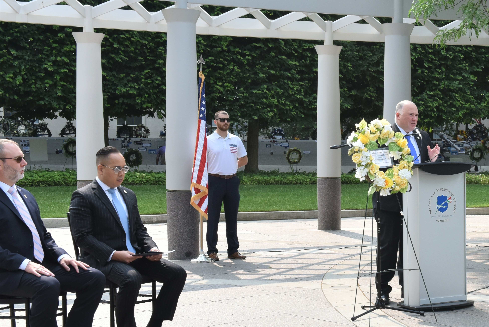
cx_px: 244
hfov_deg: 50.7
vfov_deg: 35.1
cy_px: 164
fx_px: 516
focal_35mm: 38
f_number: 11
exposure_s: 1/500
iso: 800
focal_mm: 38
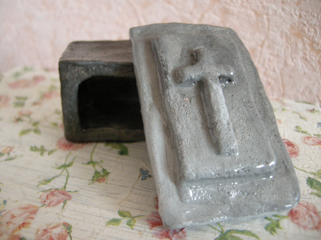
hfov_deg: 52.6
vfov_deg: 40.7
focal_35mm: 35
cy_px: 120
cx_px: 160
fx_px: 325
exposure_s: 1/49
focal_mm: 7.5
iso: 400
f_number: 2.7
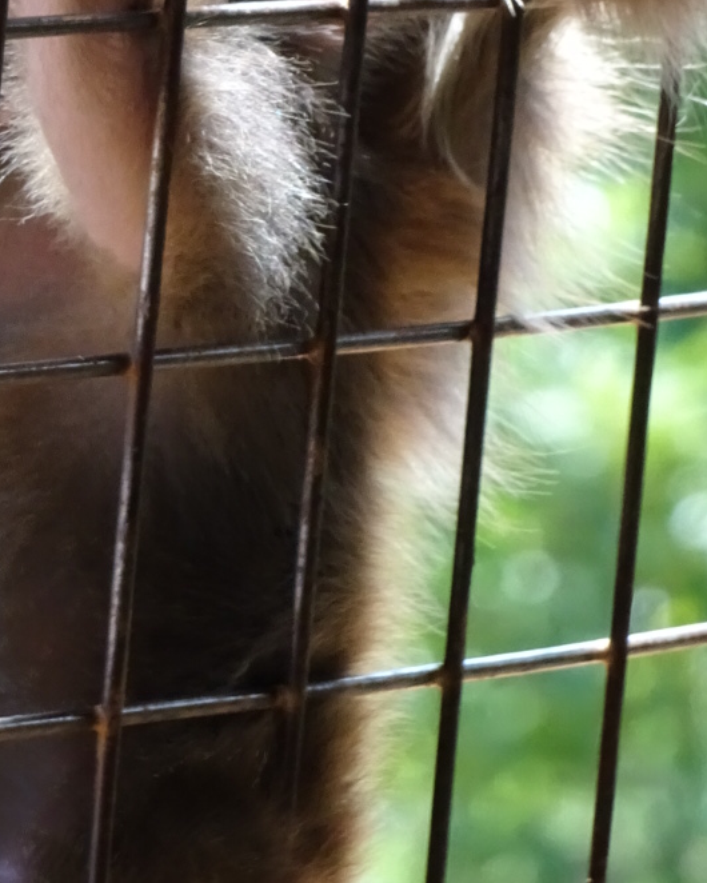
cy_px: 221
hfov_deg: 2.2
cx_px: 89
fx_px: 18039
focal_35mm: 690
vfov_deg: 2.8
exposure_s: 1/250
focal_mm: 55.52
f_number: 6.3
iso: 500
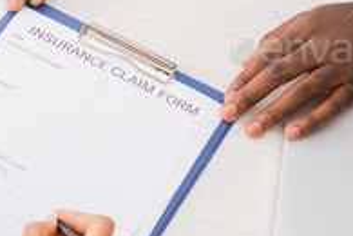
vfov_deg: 9.1
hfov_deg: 13.5
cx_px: 34
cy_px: 136
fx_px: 1481
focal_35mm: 151
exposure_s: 1/200
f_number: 4.5
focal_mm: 50
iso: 200
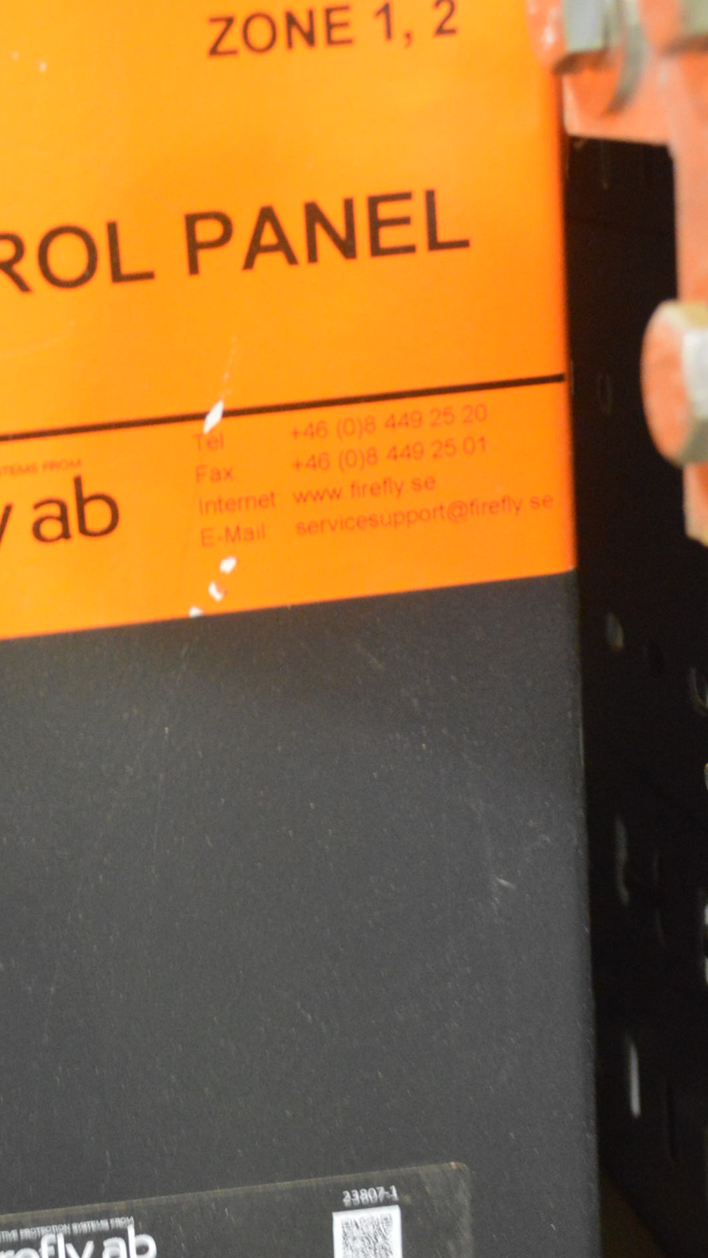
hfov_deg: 16.6
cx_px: 107
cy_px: 757
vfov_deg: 29.3
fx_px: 2397
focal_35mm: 72
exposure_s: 1/10
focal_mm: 29
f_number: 4.5
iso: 3200
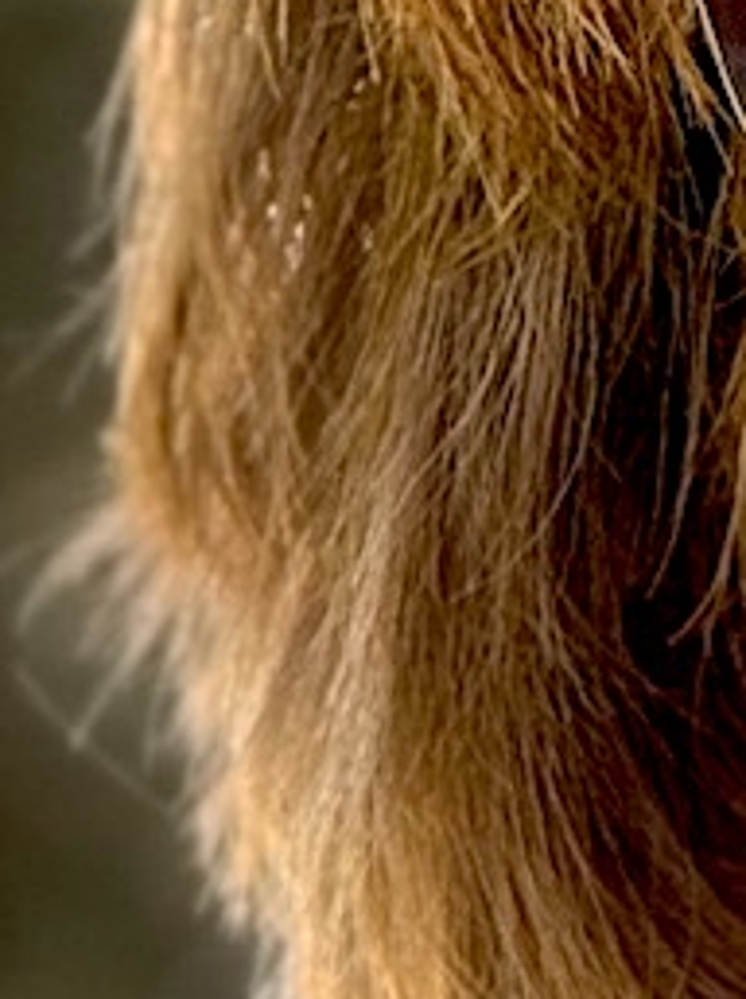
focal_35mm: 958
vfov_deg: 2.1
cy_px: 1784
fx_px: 27596
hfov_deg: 1.5
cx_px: 1896
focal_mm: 15.66
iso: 50
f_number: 2.8
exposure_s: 1/99
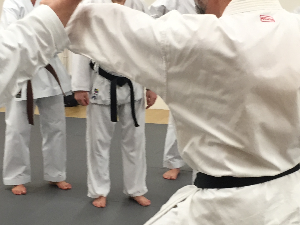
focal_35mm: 71
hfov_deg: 27.3
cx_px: 180
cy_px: 149
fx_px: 615
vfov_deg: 20.7
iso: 50
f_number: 2.2
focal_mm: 4.15
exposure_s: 1/33
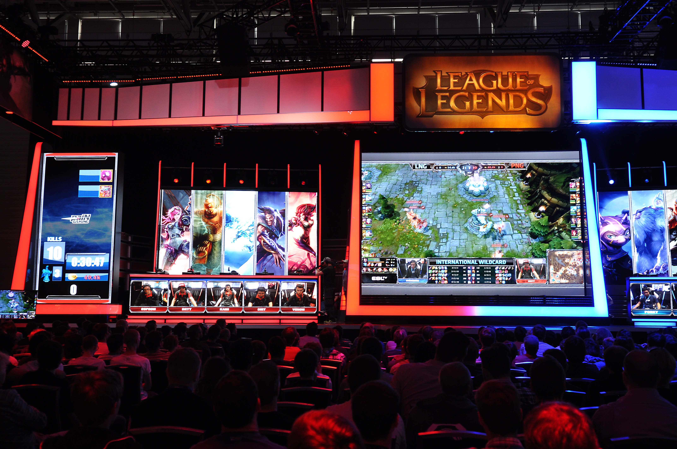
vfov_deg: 36.8
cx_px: 338
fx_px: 676
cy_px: 224
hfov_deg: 53.2
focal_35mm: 36
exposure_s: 1/40
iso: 360
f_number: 4
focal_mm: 24
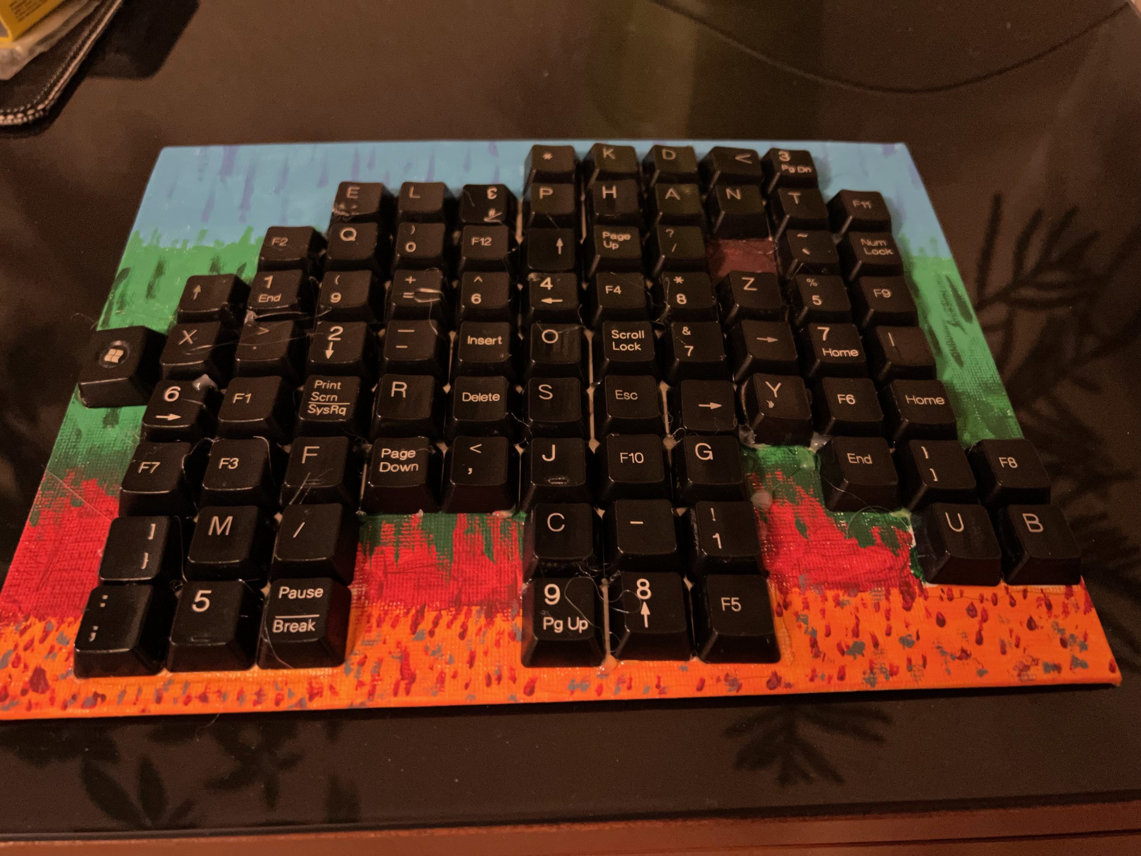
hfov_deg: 67.3
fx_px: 857
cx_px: 570
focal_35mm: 26
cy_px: 428
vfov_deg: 53.1
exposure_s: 1/24
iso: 1000
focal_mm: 5.7
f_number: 1.5
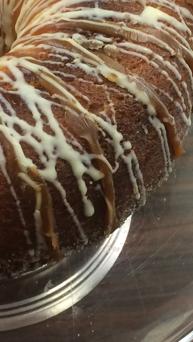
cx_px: 121
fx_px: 855
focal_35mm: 94
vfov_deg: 22.6
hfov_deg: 12.9
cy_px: 113
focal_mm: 4.15
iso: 32
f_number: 2.2
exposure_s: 1/33
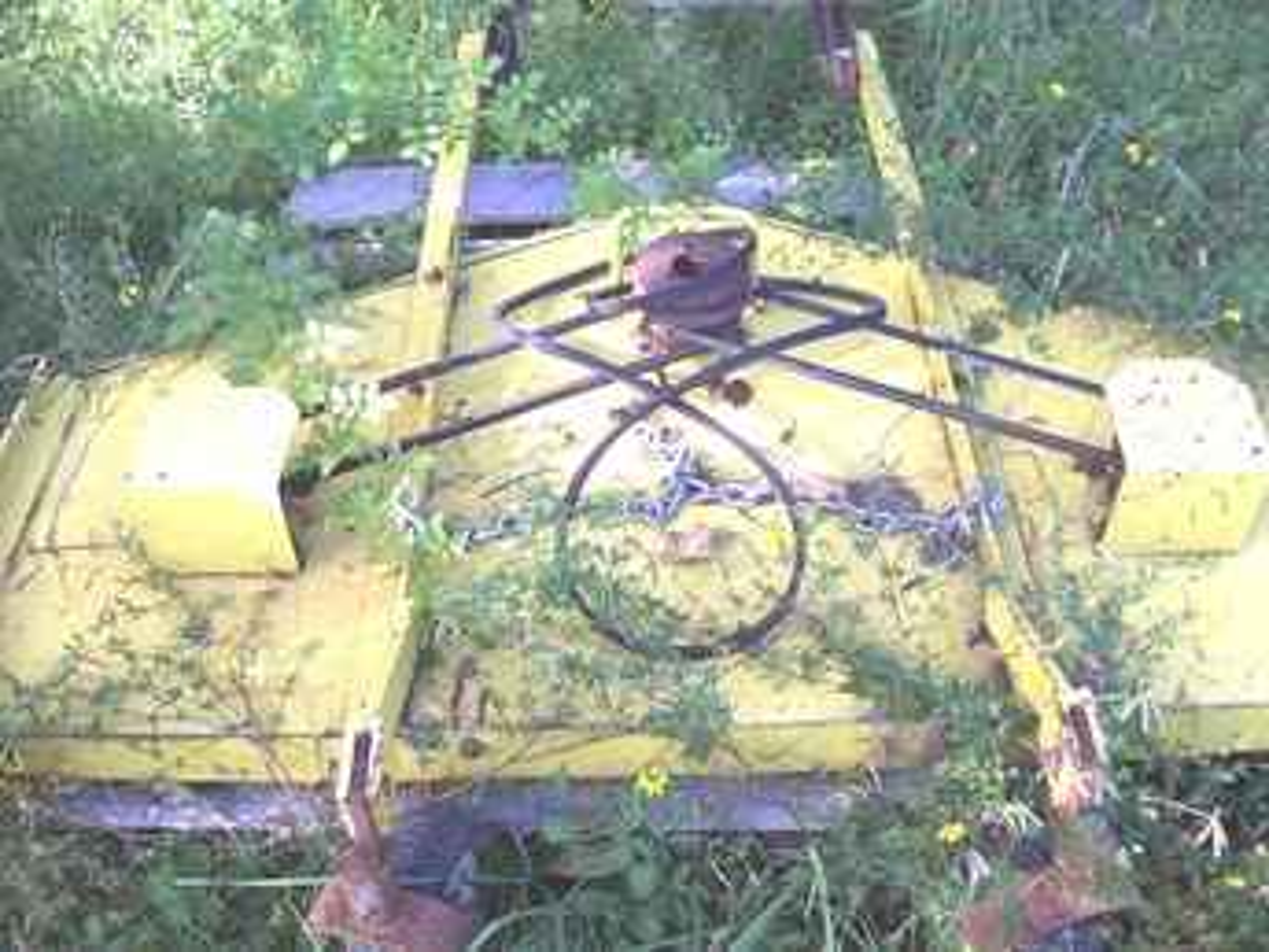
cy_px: 476
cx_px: 634
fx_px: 1320
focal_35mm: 36
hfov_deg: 51.4
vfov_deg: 39.7
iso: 80
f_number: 2.7
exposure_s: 1/111
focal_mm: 6
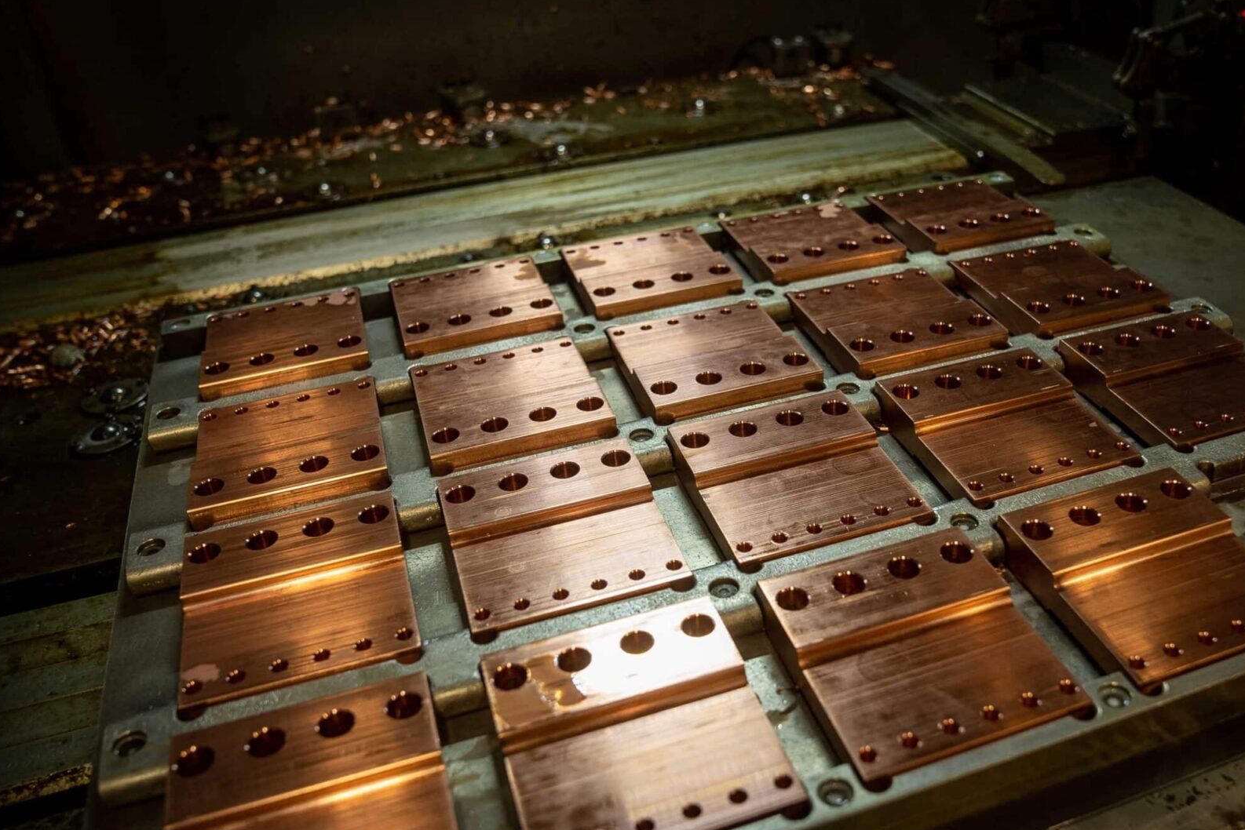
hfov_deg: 59.7
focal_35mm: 31
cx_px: 759
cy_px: 445
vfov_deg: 42.3
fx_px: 1072
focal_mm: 24
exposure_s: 1/125
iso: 640
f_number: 4
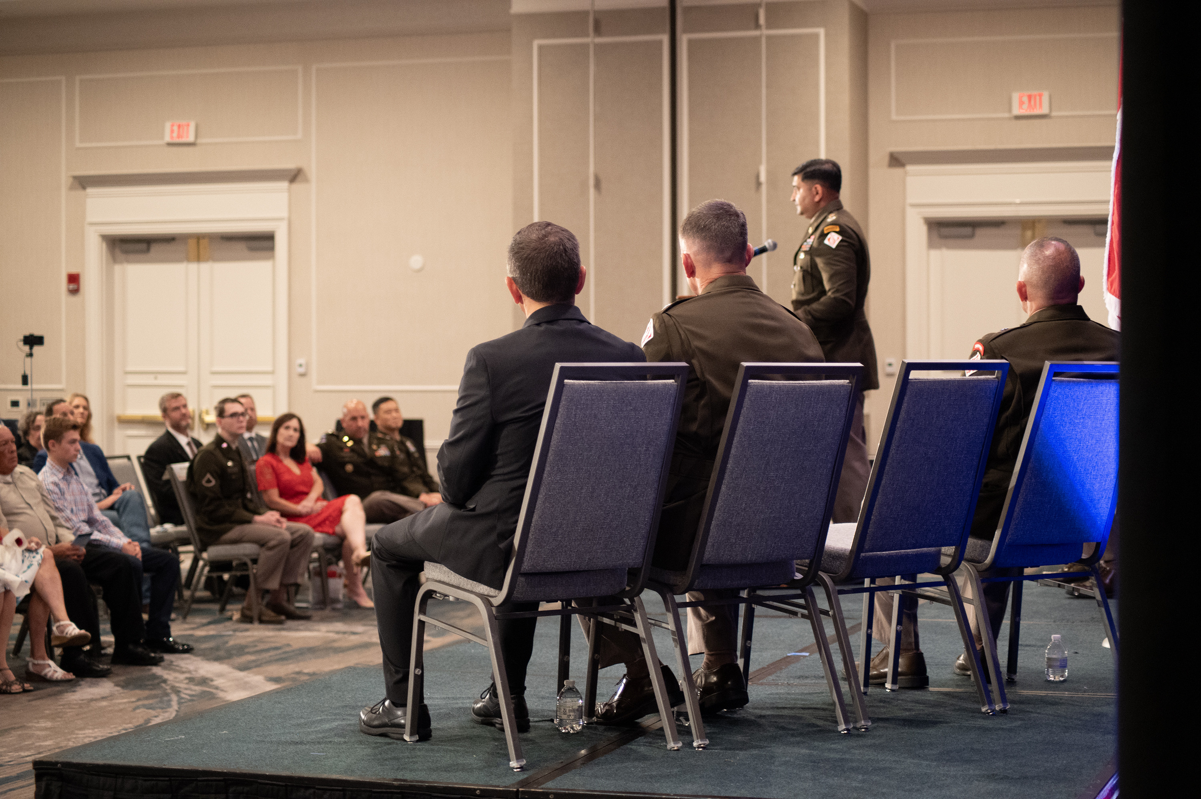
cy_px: 400
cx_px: 600
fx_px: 2334
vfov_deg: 19.4
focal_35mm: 70
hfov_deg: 28.9
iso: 5000
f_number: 4
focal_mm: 70
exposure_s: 1/125
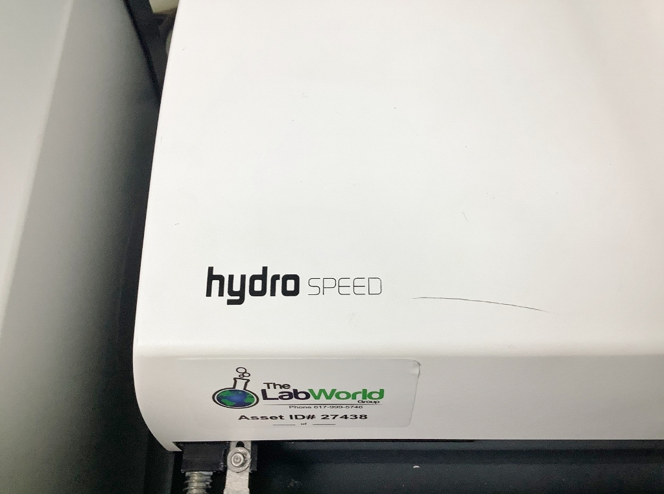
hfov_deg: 58.5
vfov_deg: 45.2
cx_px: 332
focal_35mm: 31
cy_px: 247
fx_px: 593
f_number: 2.4
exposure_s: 1/60
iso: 80
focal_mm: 3.3
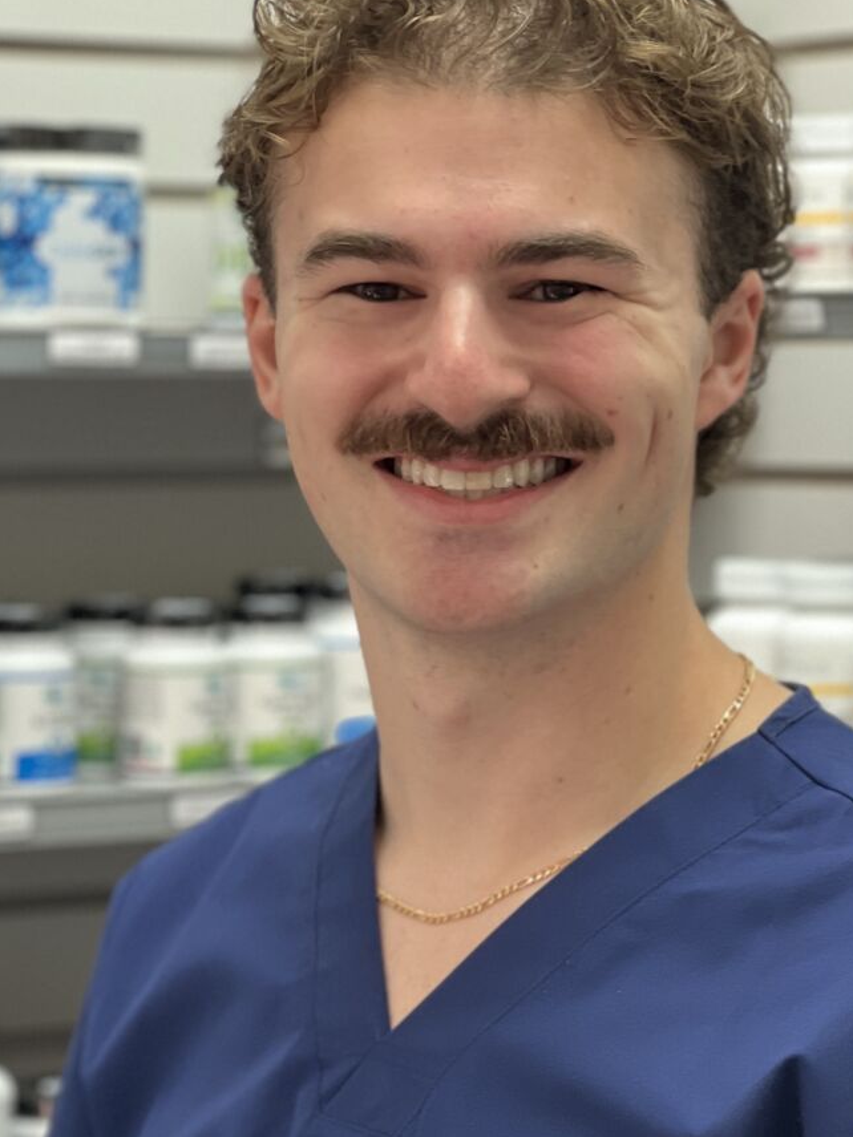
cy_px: 695
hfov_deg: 10.3
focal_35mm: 144
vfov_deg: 13.7
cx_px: 520
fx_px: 4731
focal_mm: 9
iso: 250
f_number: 2.8
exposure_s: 1/40
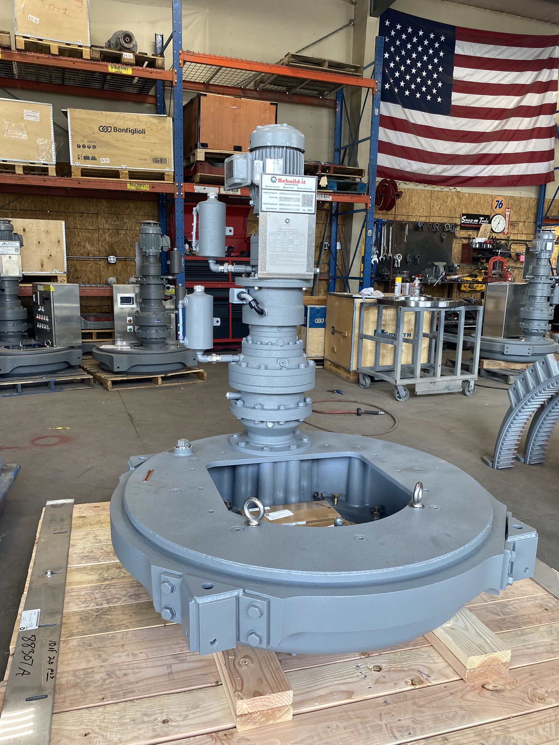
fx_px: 560
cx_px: 280
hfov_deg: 53.1
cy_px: 372
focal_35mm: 26
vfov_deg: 67.3
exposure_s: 1/120
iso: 64
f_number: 1.8
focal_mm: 4.25
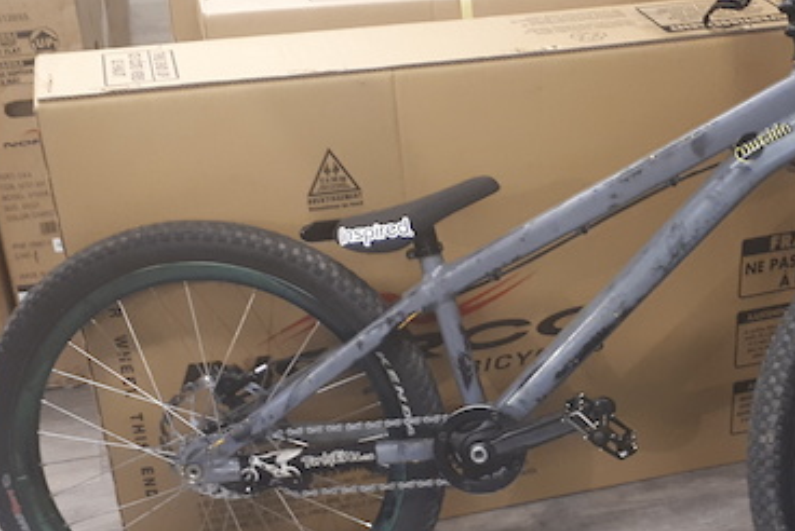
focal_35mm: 61
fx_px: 1348
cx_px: 594
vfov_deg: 22.2
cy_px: 335
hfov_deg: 32.3
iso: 200
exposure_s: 1/33
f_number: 1.9
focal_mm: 3.6
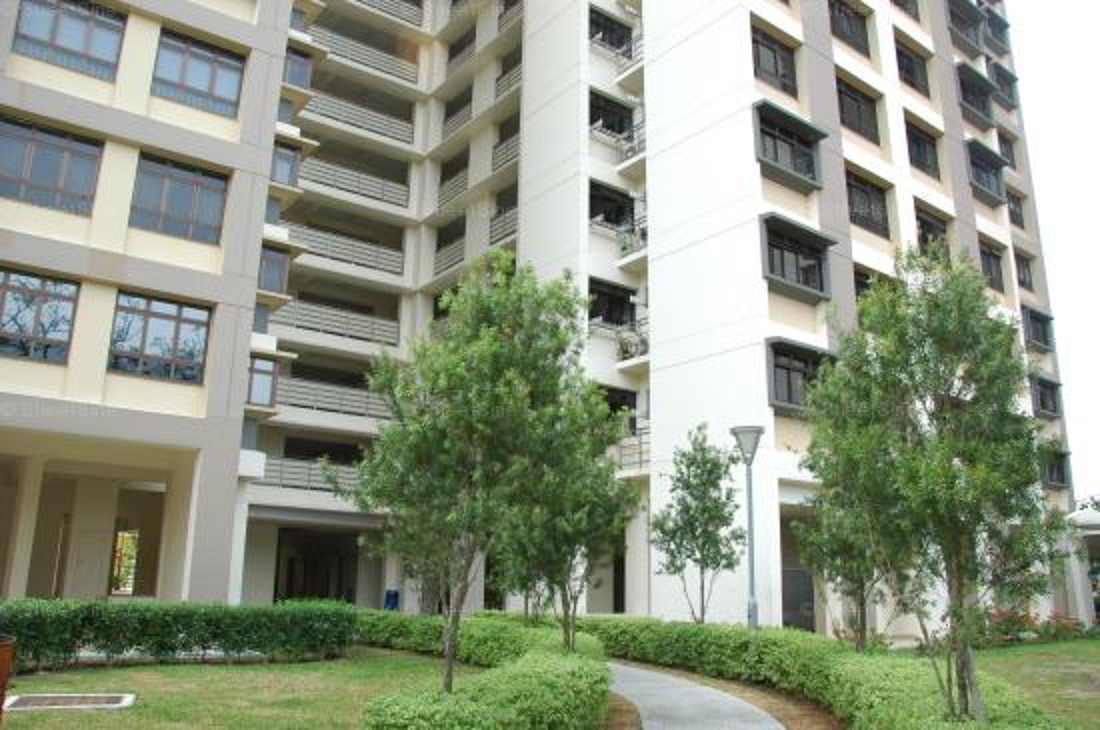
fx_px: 824
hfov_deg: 67.5
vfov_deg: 47.8
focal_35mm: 27
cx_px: 550
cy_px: 365
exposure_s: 1/200
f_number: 5.6
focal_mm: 18
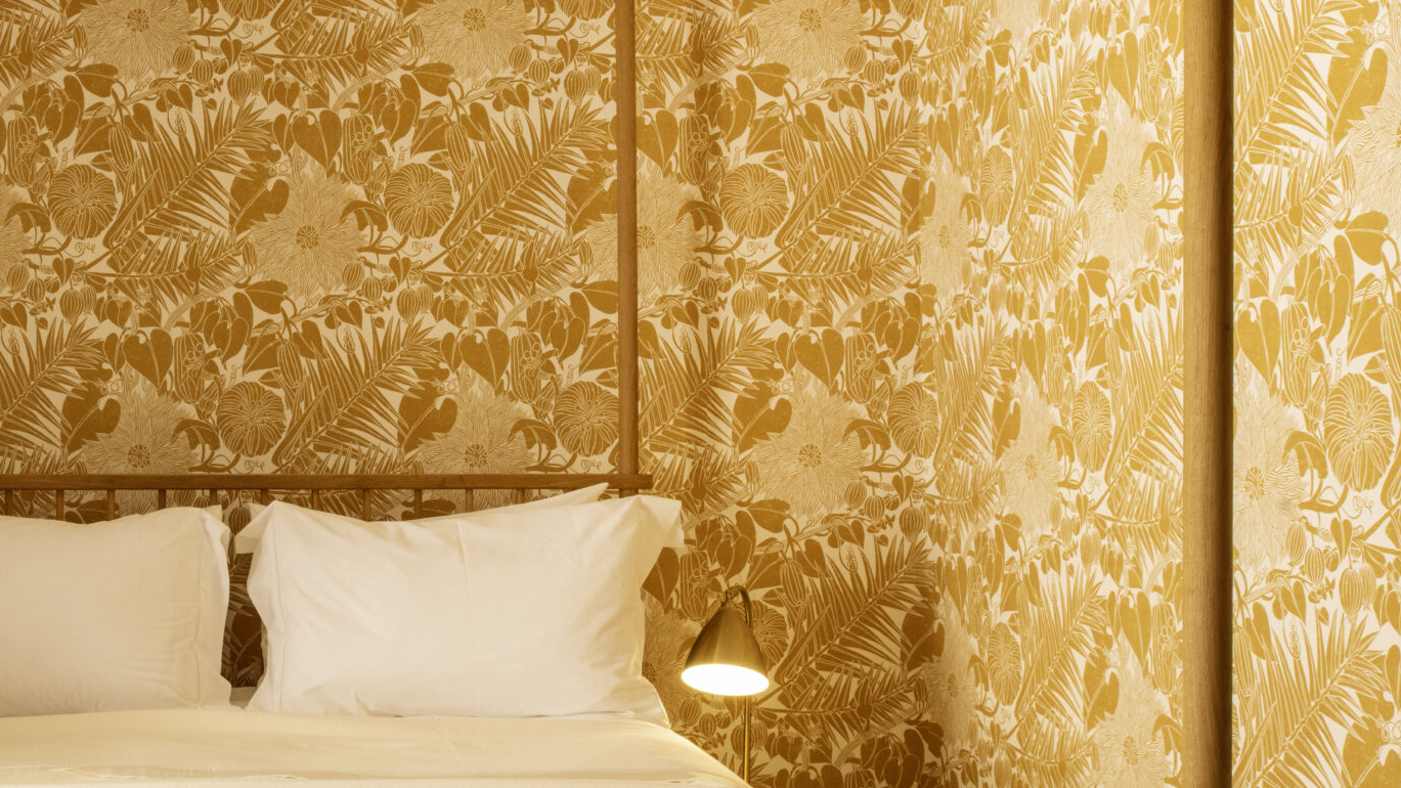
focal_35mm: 47
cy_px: 844
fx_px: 1746
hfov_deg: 41.1
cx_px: 203
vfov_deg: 24.0
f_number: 13
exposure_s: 1/6
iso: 500
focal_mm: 24
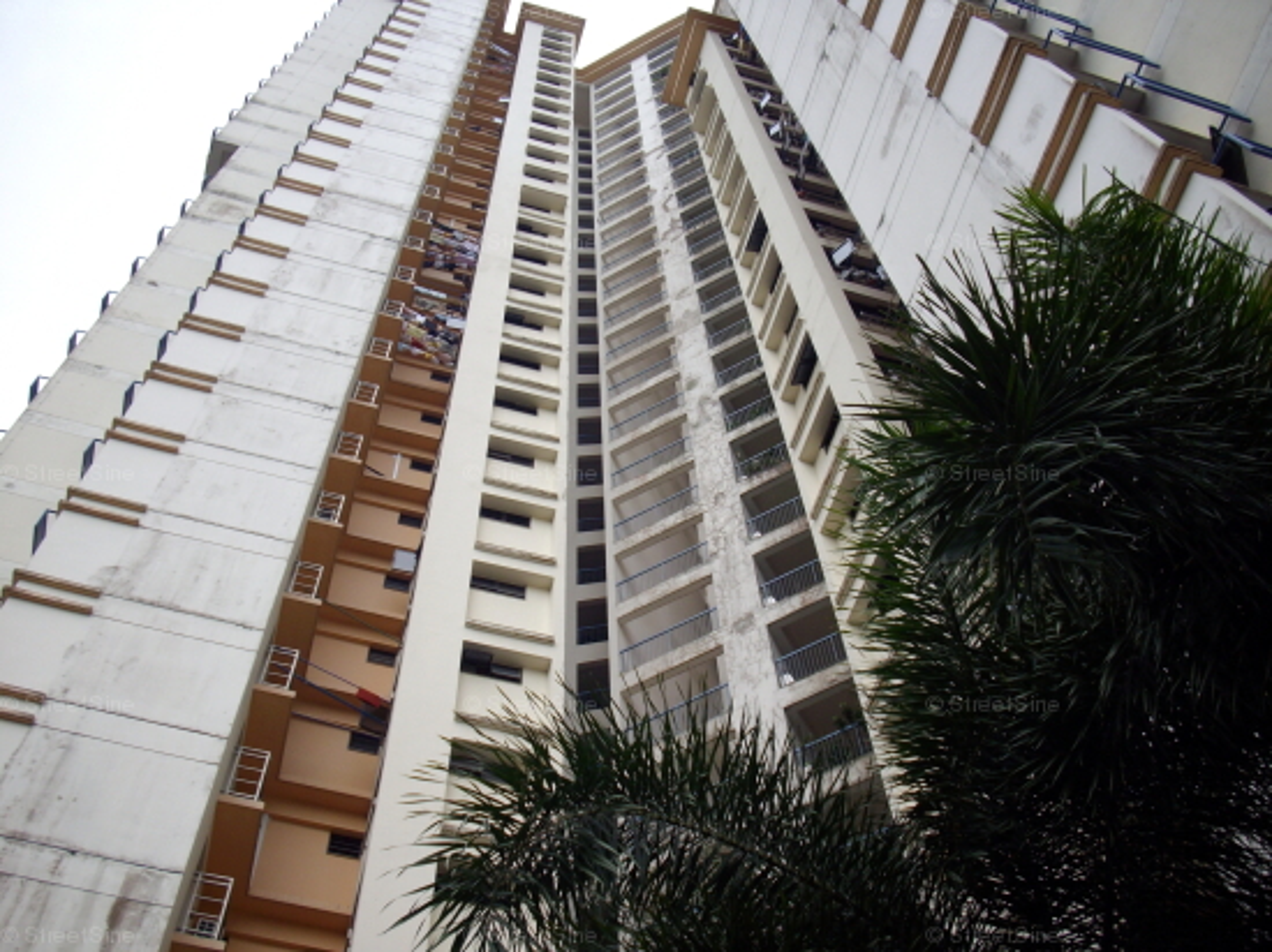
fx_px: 1359
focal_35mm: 37
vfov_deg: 38.6
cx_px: 636
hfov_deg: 50.2
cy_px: 476
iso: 80
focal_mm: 6.2
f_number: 5.6
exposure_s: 1/200
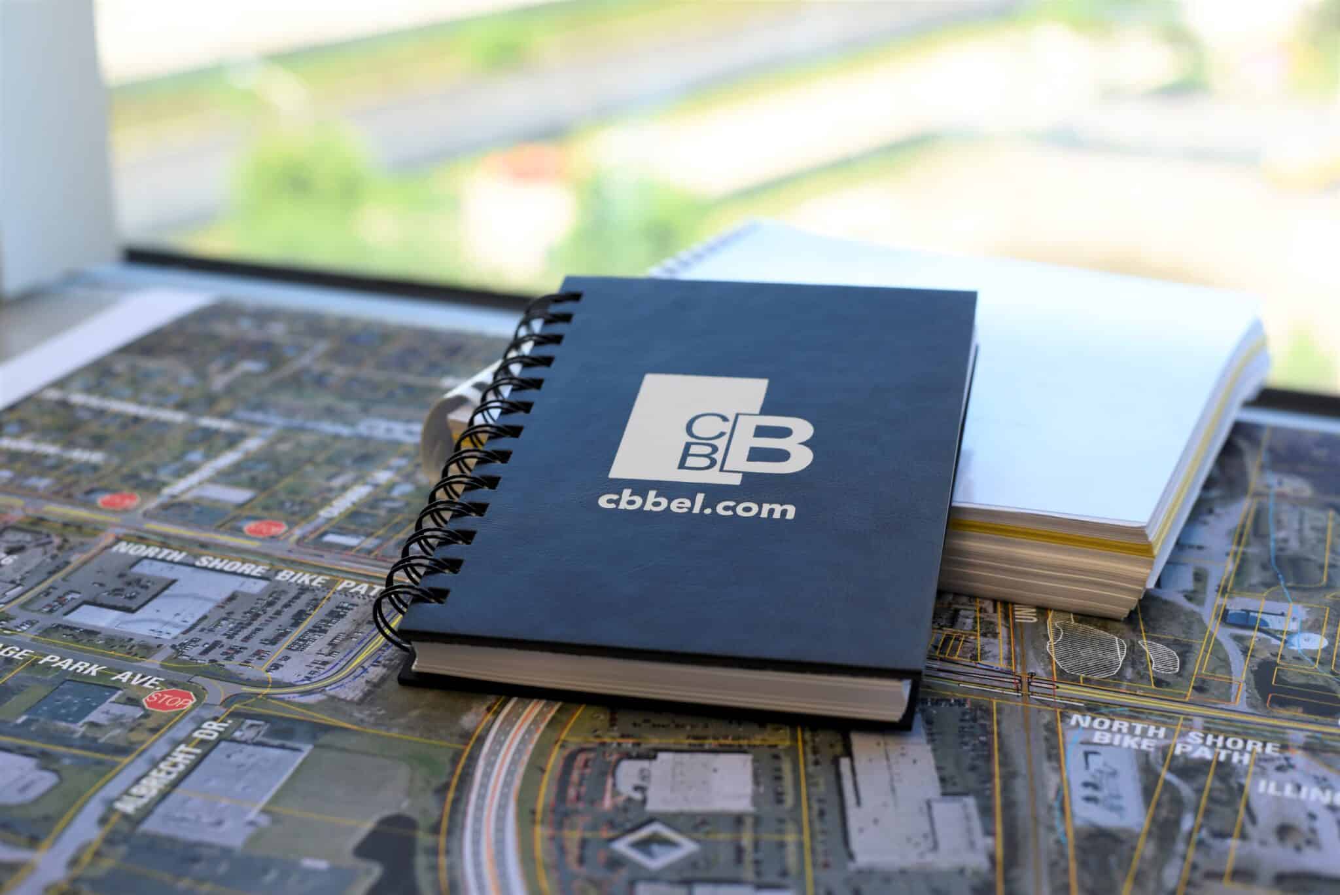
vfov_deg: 27.0
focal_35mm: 50
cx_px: 670
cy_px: 448
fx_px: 1862
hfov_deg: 39.6
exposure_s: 1/160
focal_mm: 50
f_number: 5
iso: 500
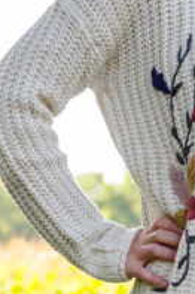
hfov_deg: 4.7
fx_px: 2383
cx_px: 220
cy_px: 334
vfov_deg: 7.0
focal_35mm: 293
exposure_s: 1/1000
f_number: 2.8
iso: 320
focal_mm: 35
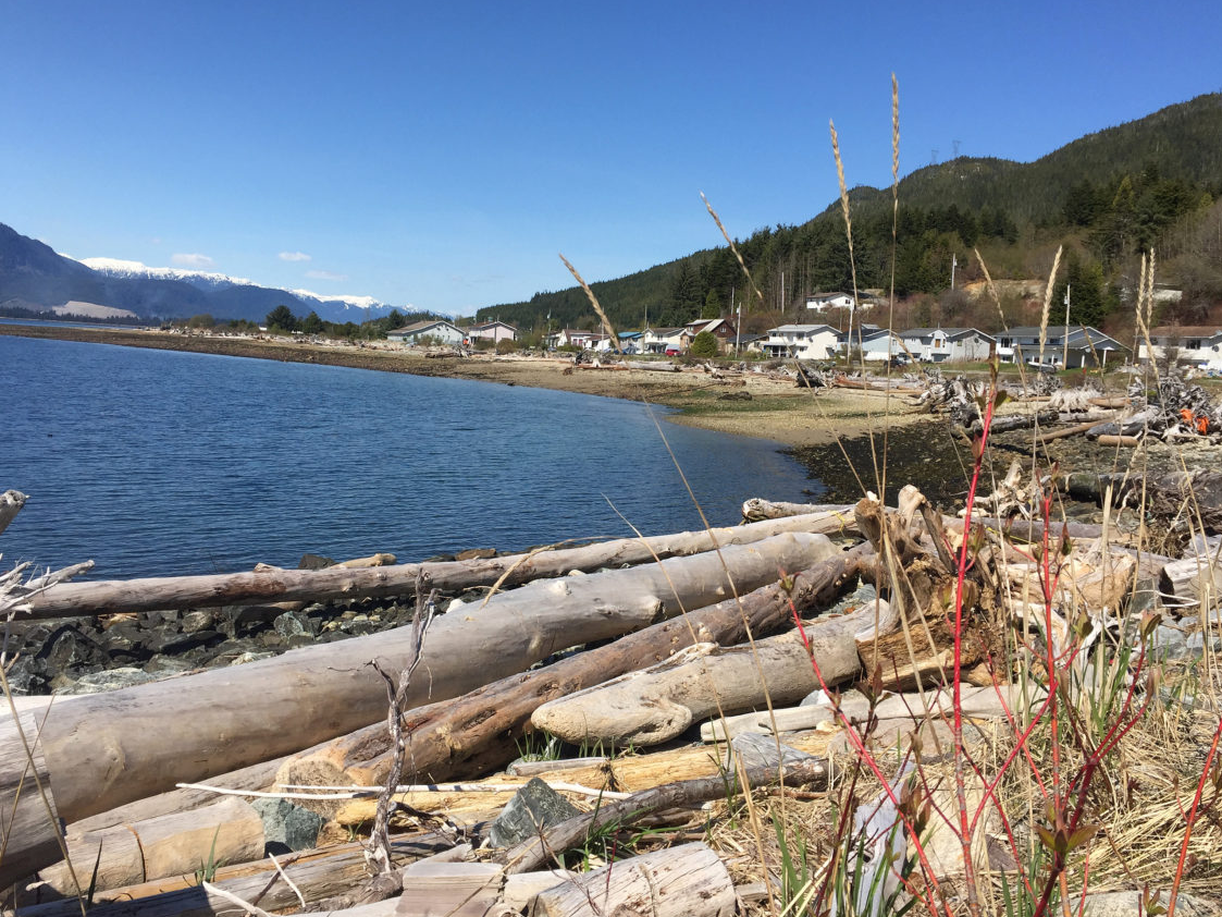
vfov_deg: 45.4
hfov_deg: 58.3
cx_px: 592
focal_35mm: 31
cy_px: 442
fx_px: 1094
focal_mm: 4.15
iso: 32
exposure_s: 1/2475
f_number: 2.2
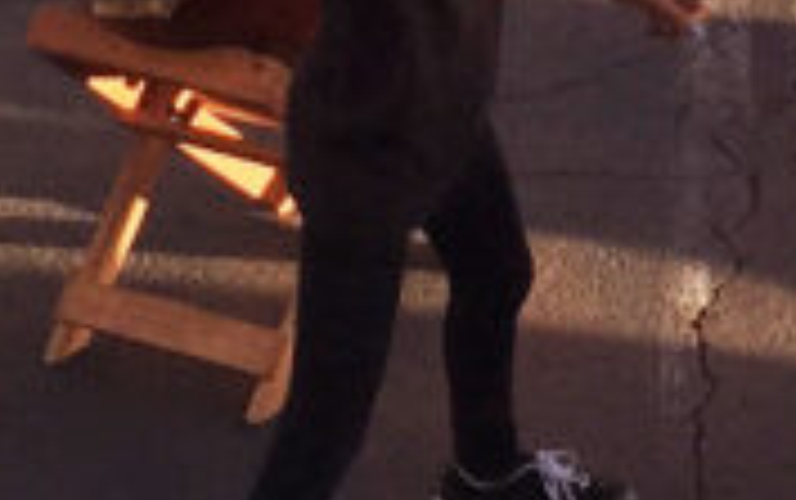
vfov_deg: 6.1
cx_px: 818
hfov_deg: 10.0
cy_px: -716
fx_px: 4517
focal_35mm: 208
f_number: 2.2
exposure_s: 1/682
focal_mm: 4.15
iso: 32
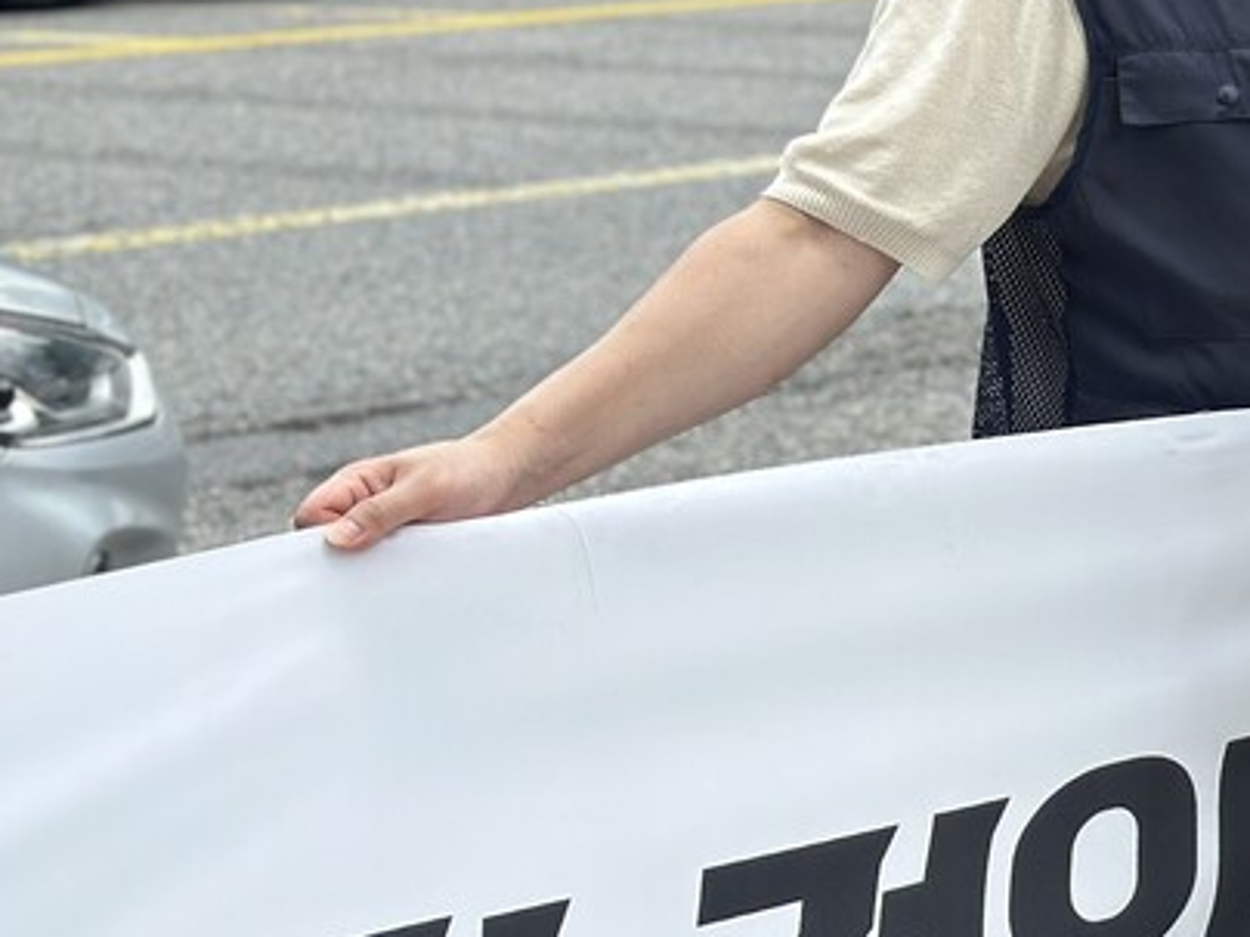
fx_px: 4117
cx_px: 1361
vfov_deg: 12.9
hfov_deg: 16.7
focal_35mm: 114
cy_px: 127
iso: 100
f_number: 1.78
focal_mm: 6.86
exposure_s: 1/3597
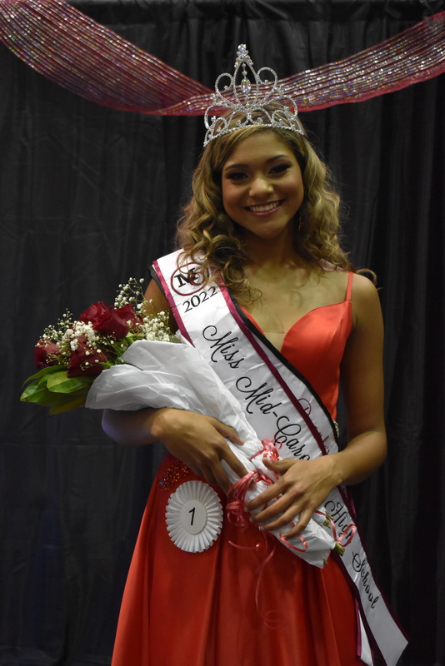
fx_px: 1056
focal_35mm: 57
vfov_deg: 35.0
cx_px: 222
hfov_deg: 23.8
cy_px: 333
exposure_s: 1/200
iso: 3200
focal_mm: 38
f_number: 4.8
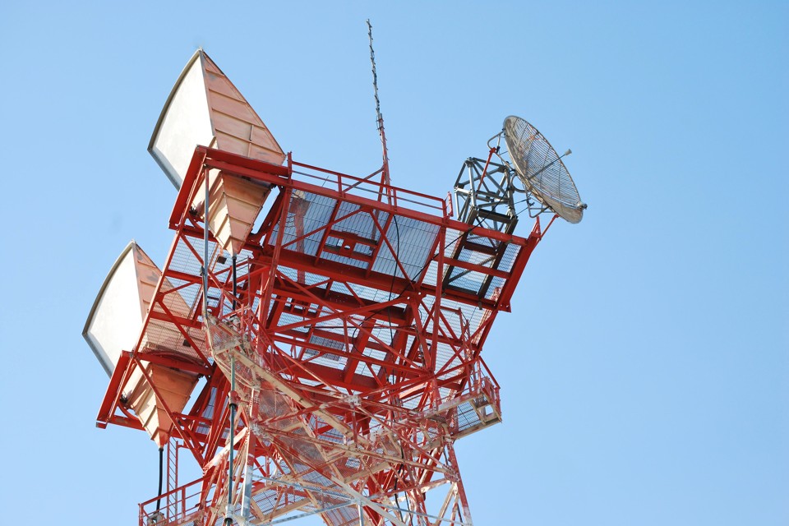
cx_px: 394
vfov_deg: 10.2
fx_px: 2959
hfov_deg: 15.2
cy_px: 263
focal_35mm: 135
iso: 200
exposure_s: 1/200
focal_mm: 90
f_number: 10
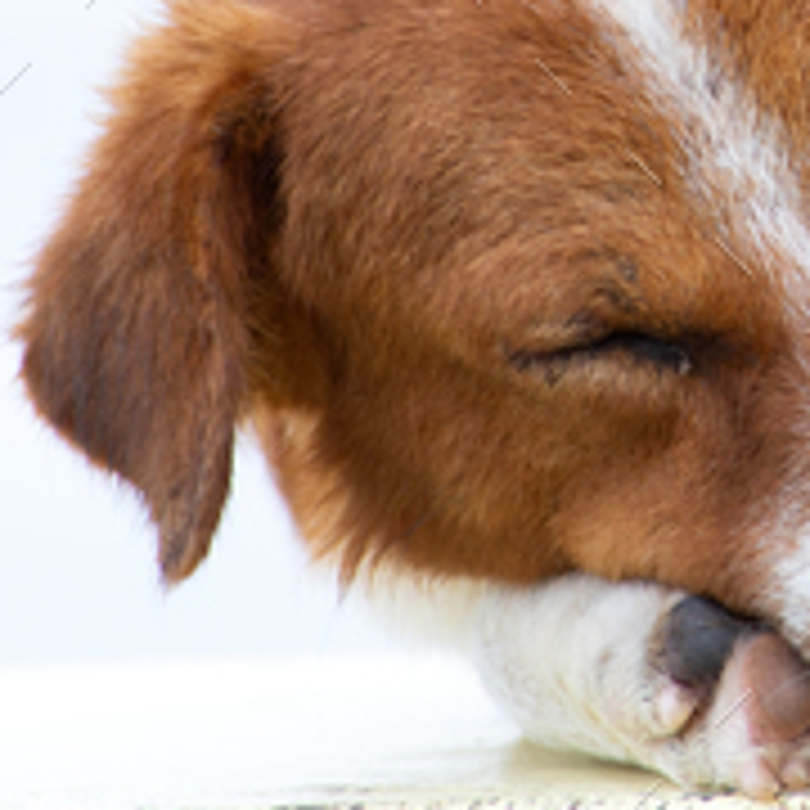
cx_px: 936
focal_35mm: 1117
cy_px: 18
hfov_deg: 1.6
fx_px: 29571
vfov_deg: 1.6
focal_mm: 400
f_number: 8
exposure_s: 1/400
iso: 800
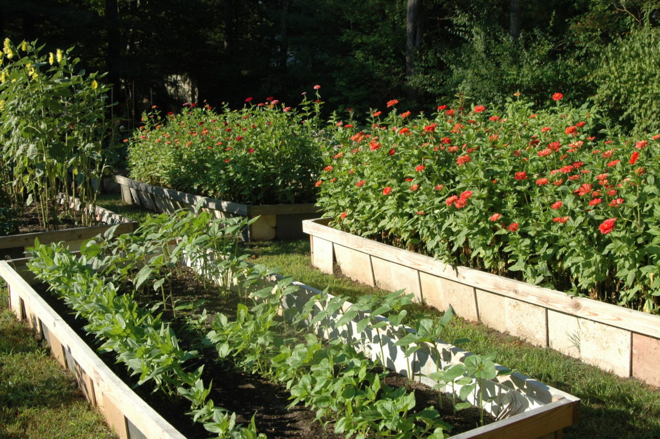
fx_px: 769
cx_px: 330
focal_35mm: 42
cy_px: 220
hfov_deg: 46.4
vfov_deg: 31.8
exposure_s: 1/250
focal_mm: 28
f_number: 8
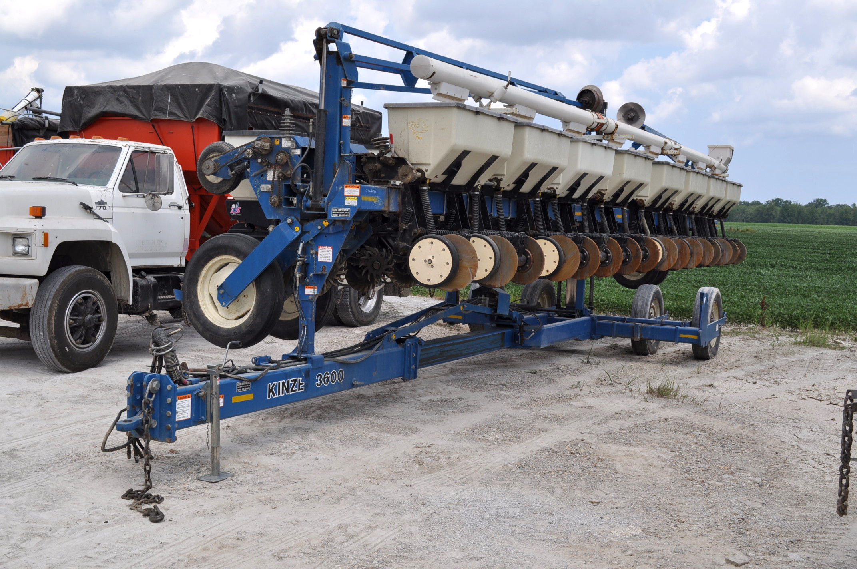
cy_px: 284
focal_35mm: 44
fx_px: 1034
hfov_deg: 45.0
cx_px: 428
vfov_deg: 30.8
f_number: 9
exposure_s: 1/320
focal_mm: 29
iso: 200
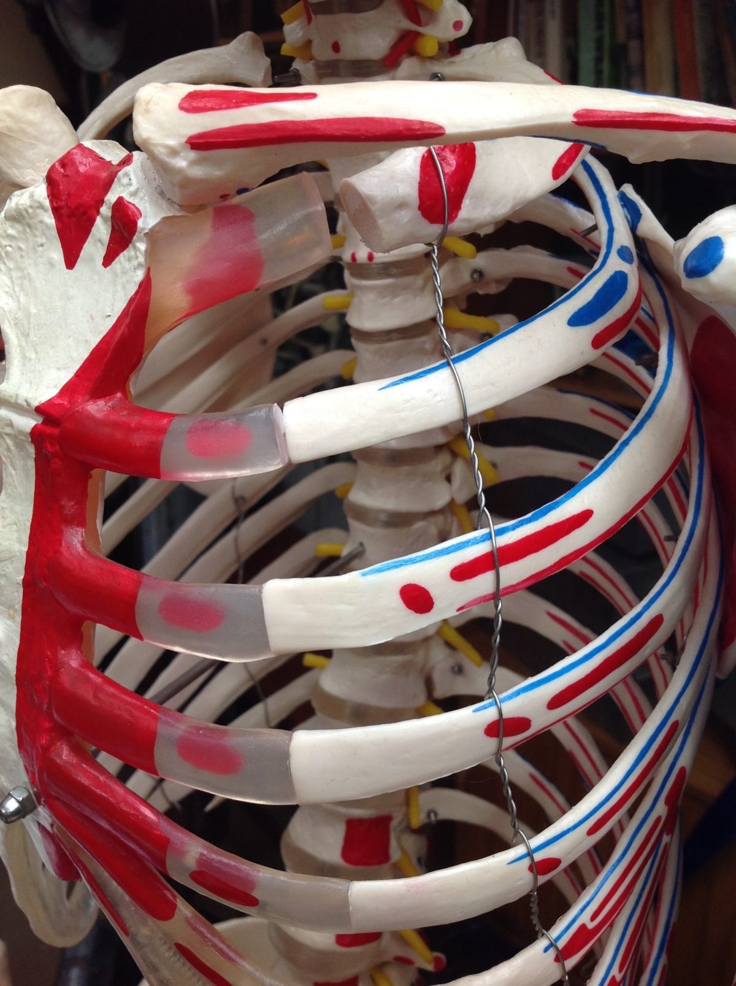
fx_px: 995
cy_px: 493
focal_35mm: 35
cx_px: 368
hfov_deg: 40.6
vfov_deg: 52.7
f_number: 2.4
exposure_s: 1/40
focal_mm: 4.28
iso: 64
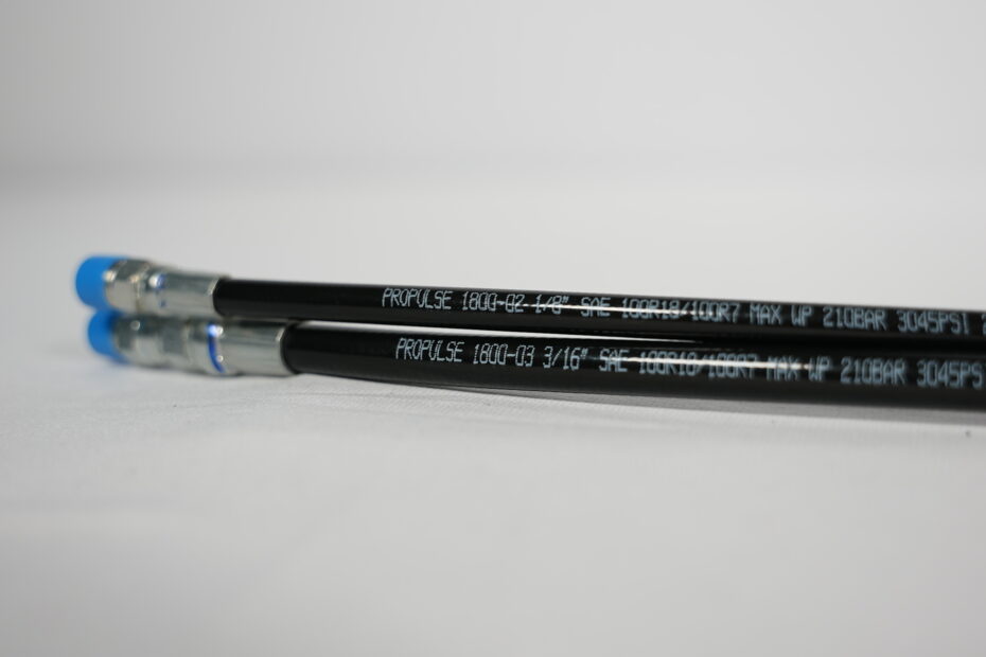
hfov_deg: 39.6
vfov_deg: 27.0
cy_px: 328
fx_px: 1369
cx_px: 493
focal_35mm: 50
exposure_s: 1/100
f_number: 2.8
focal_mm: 33.7
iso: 160
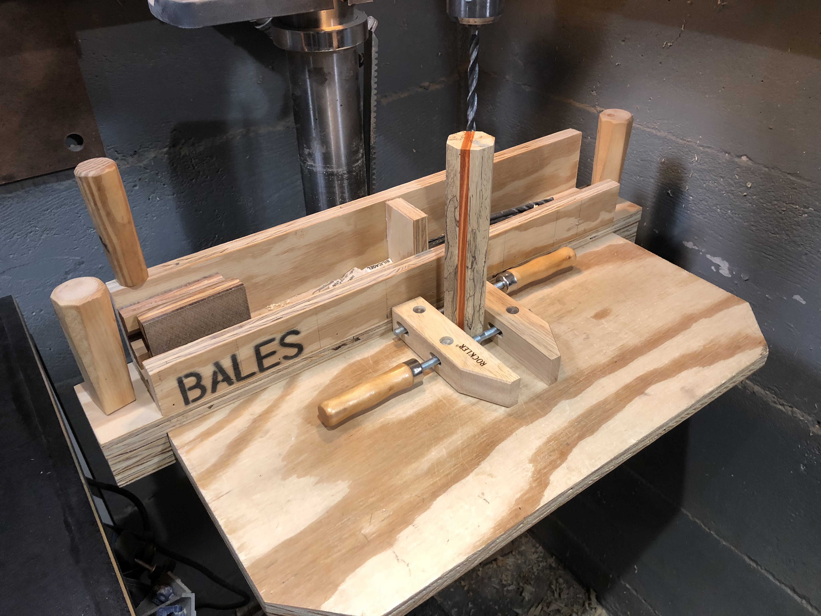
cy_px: 308
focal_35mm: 28
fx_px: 664
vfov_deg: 49.7
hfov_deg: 63.4
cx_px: 410
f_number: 1.8
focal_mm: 3.99
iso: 32
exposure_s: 1/30
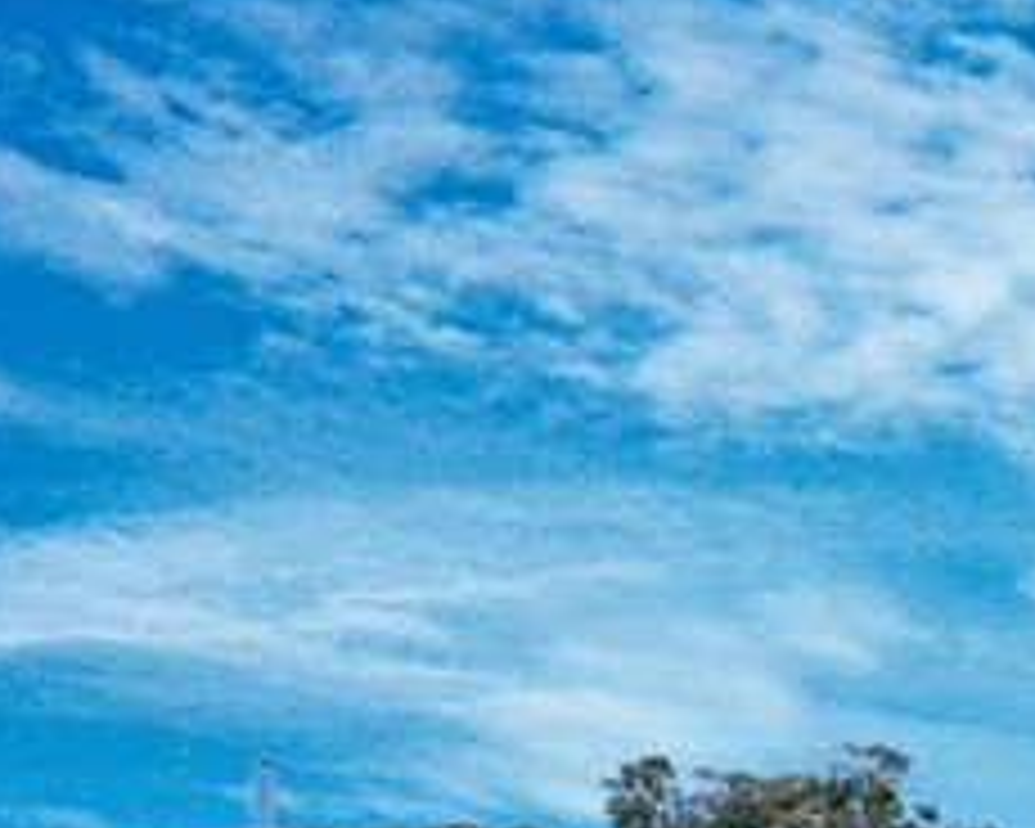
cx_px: 1917
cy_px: 1451
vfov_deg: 12.2
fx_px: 3584
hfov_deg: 14.3
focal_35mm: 117
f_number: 6.3
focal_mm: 10.26
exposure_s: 1/500
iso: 100
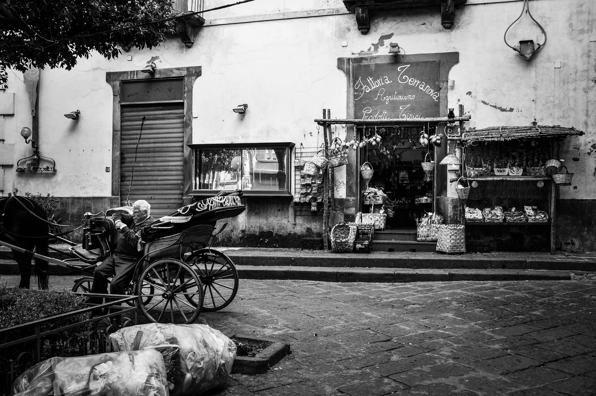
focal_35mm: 34
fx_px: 570
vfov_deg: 38.3
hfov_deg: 55.2
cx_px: 298
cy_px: 198
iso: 640
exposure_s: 1/200
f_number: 7.1
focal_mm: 23
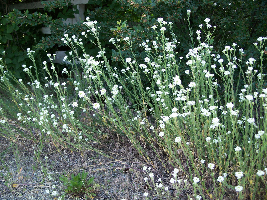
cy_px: 100
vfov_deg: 38.7
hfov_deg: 50.1
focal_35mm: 37
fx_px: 285
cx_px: 134
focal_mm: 7.8
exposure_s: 1/80
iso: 64
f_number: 2.8
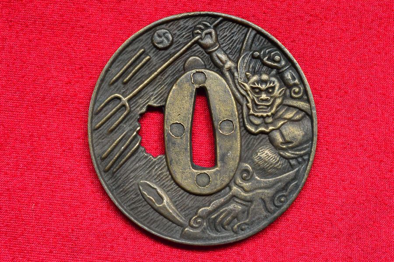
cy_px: 131
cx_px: 197
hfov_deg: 28.1
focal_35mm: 72
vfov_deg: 18.9
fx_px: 787
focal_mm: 48
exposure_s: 1/80
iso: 5600
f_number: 13
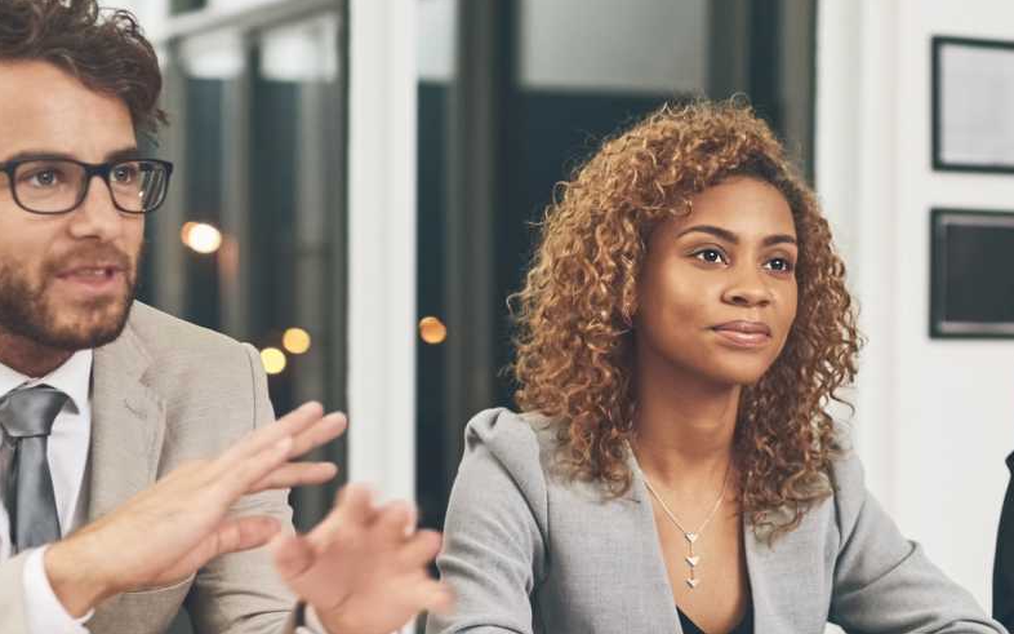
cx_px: 859
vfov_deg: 14.0
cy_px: 505
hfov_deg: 21.9
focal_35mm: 93
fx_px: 2570
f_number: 1.8
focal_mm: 35
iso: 250
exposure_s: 1/125
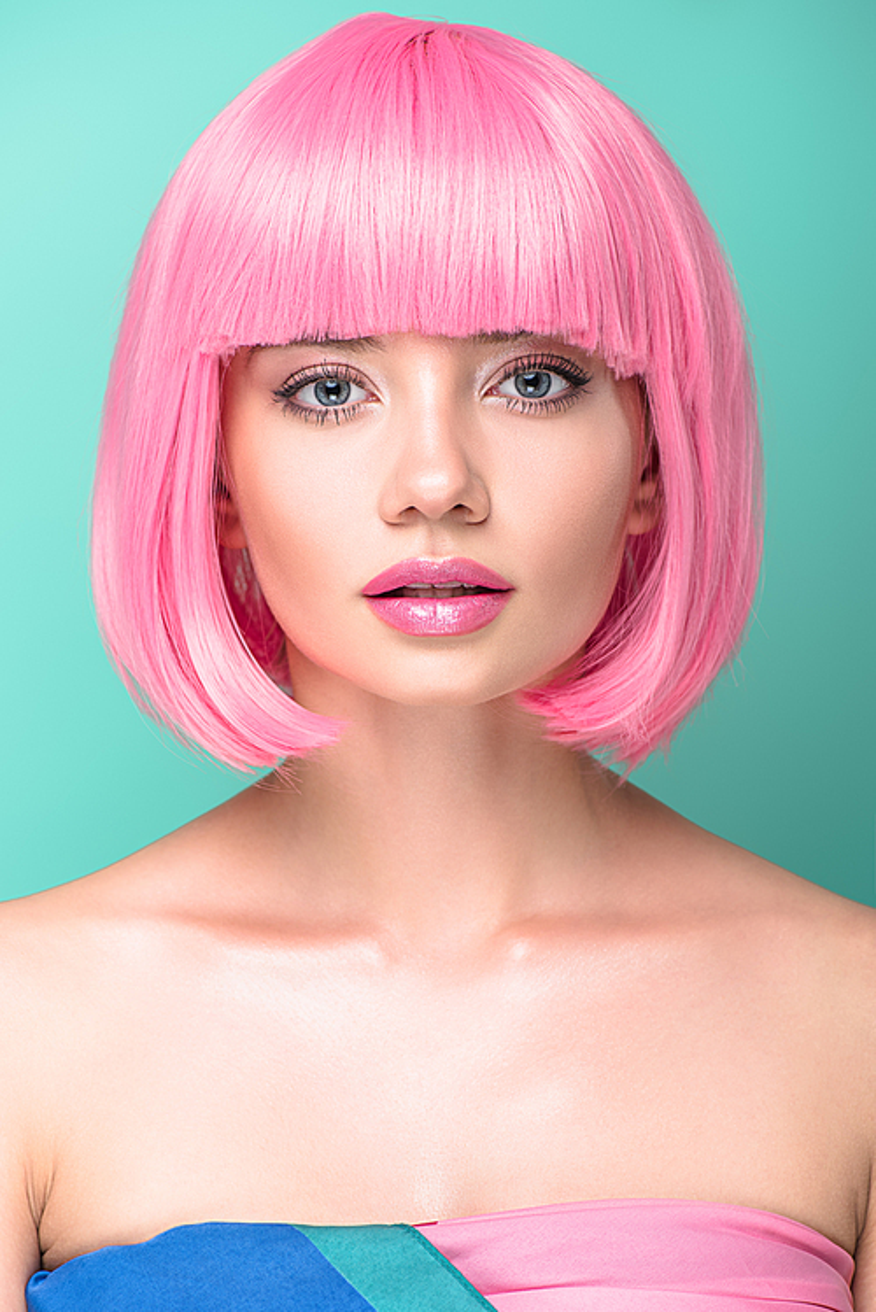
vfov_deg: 19.4
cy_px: 656
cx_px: 438
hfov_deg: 13.1
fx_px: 3829
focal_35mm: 105
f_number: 8
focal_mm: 105
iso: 100
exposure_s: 1/200
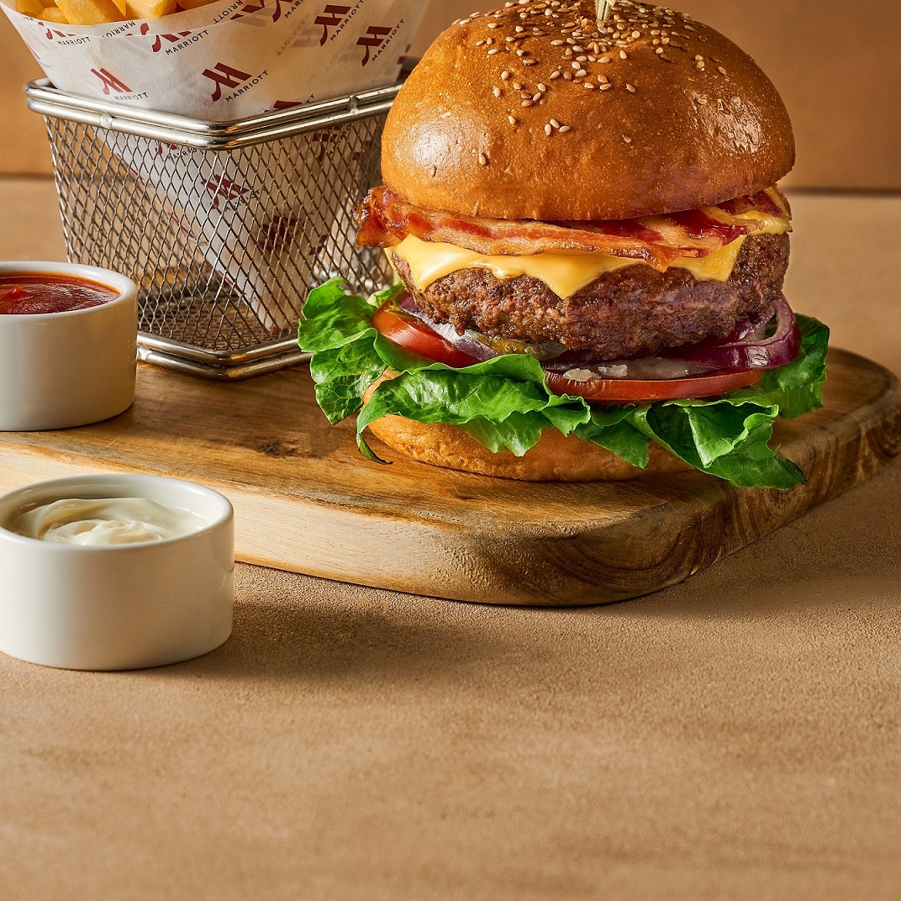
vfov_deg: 10.8
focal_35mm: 161
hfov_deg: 10.9
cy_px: 116
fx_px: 4741
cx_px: 378
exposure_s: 1/125
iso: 160
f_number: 9
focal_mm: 105
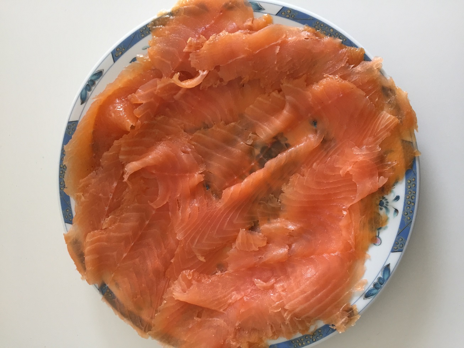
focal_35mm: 29
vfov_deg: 48.2
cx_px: 232
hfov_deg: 61.7
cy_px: 174
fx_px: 389
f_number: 2.2
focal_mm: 4.15
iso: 125
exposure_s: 1/33
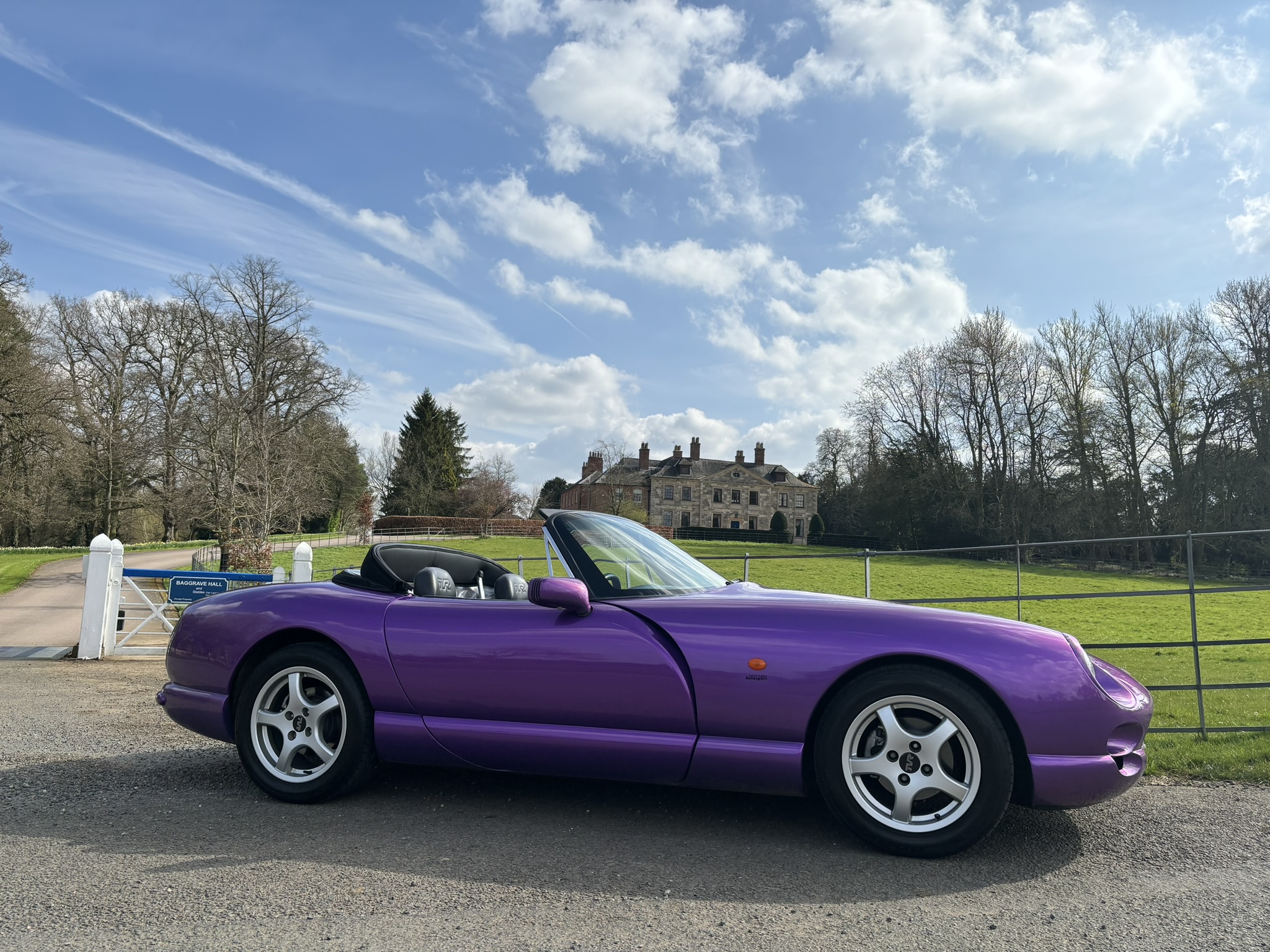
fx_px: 954
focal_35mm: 26
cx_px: 635
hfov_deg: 67.3
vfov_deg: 53.1
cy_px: 476
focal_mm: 5.96
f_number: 1.6
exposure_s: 1/5348
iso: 50
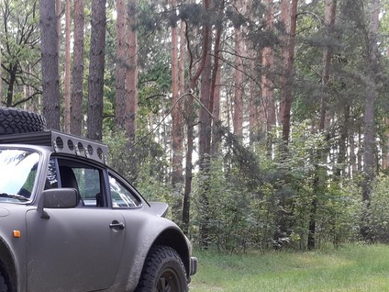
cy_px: 258
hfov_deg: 27.4
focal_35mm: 66
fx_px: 742
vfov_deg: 21.8
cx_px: -17
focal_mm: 3.7
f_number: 1.9
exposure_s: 1/50
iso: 40
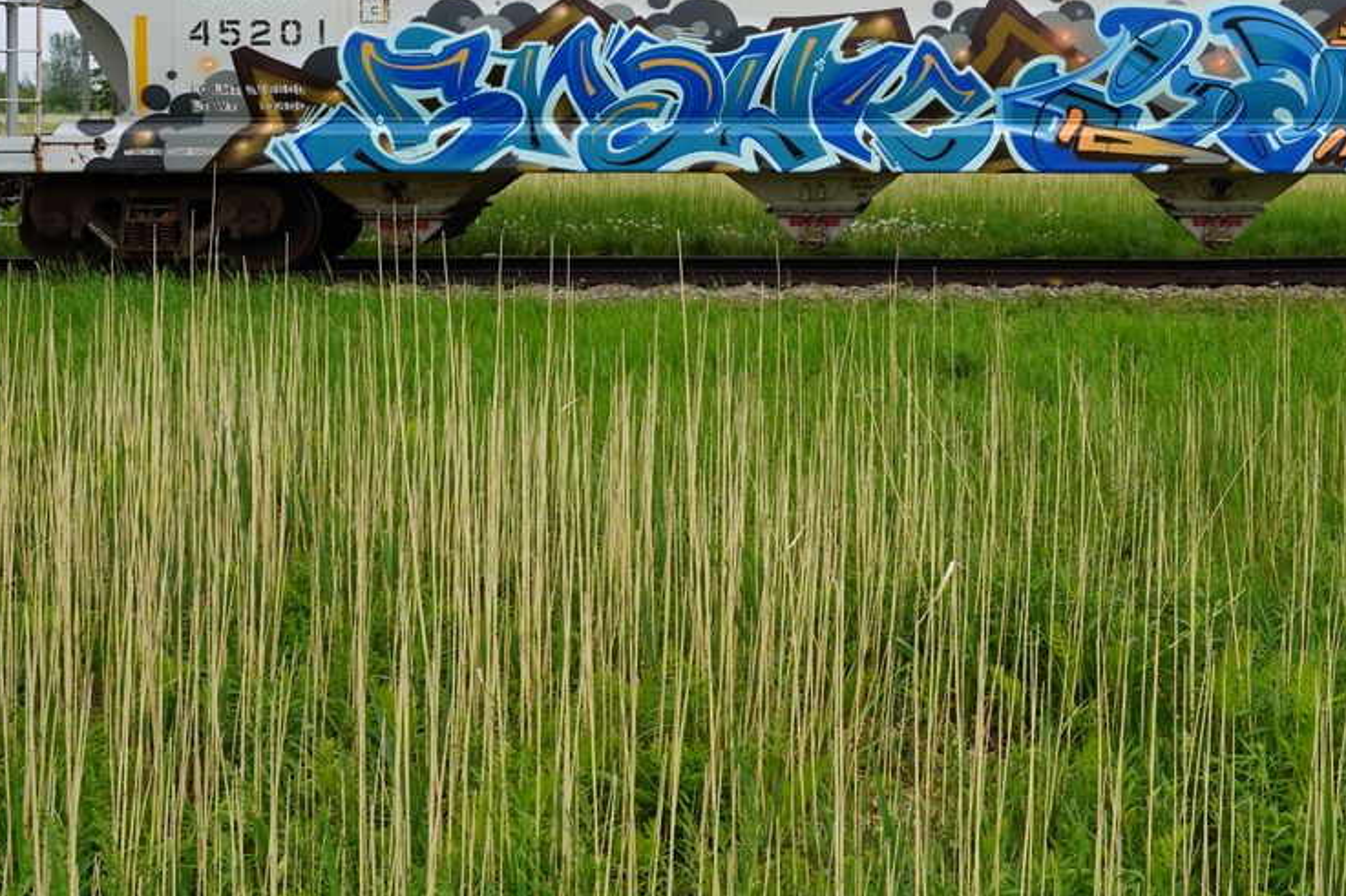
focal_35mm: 57
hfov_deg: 34.1
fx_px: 2131
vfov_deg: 23.2
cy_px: 88
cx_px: 1056
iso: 100
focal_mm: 28
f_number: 9
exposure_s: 1/125
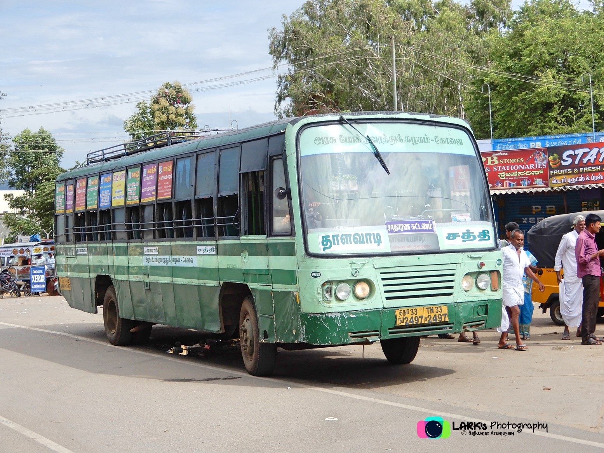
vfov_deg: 22.6
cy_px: 226
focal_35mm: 65
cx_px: 302
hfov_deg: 29.8
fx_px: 1134
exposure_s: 1/400
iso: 80
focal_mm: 11.6
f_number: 4.5
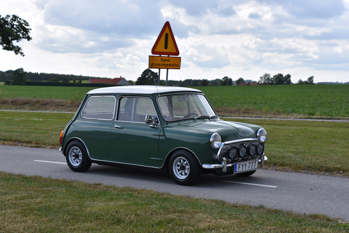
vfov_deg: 18.2
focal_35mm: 75
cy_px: 116
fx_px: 727
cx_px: 174
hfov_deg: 27.0
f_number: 8
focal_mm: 50
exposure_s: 1/500
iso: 200
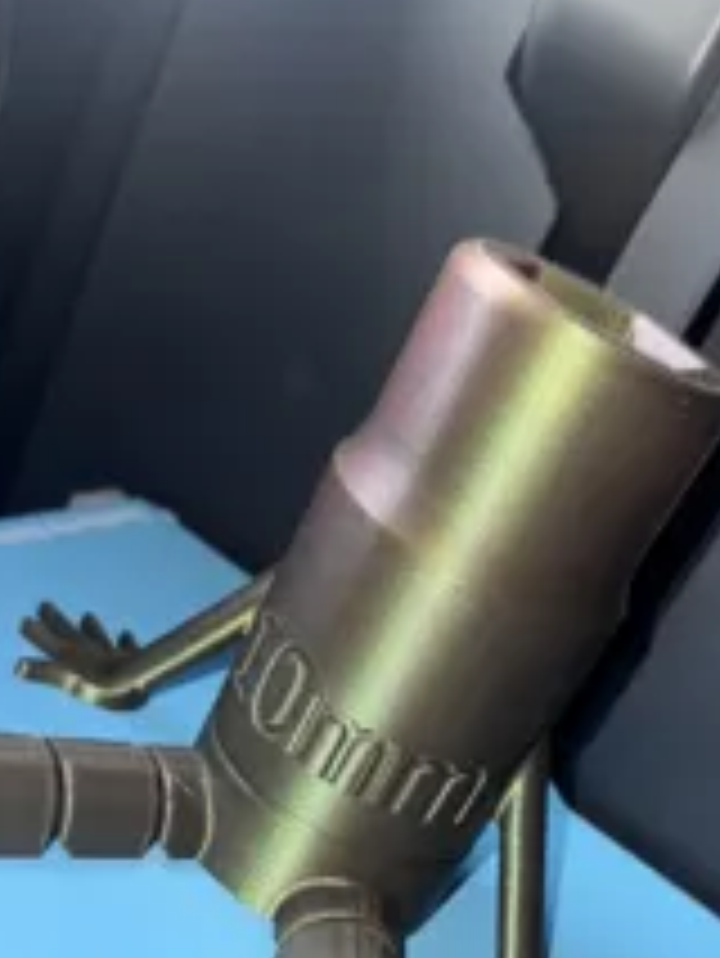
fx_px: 1247
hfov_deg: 32.2
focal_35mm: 45
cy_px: 796
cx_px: 392
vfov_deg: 40.0
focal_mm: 6.76
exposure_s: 1/4
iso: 50
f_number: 1.78
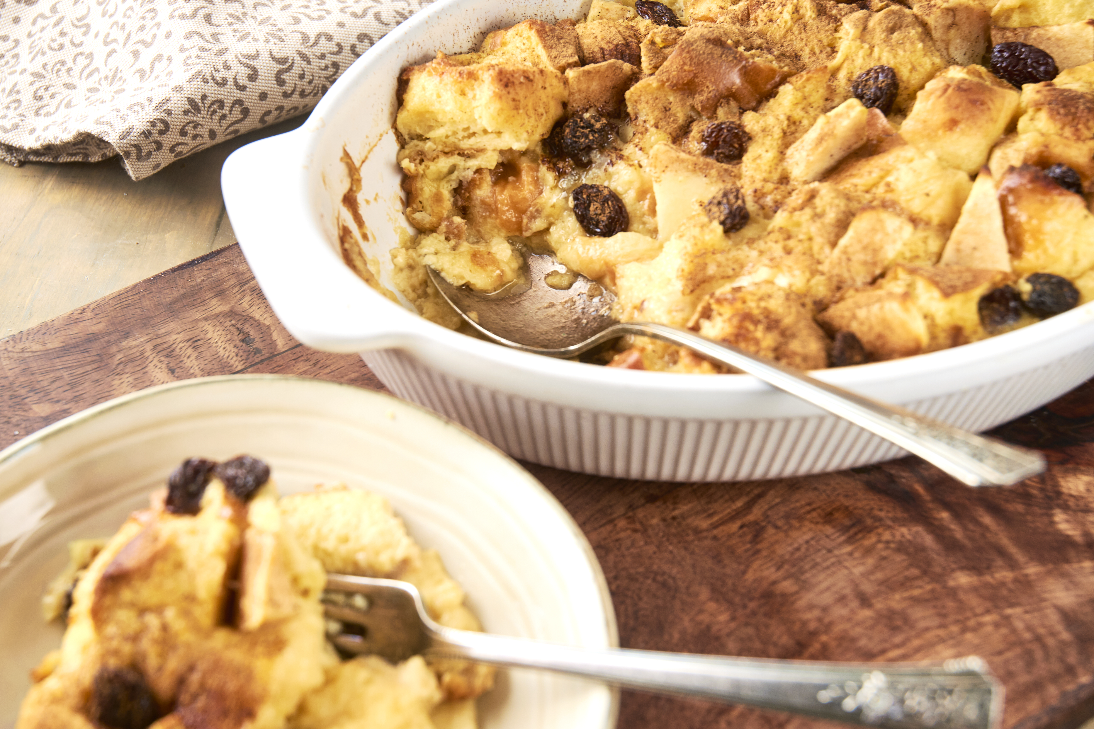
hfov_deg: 33.4
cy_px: 364
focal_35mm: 60
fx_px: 1823
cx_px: 547
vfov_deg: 22.6
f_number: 8
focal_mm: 40
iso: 100
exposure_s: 1/100
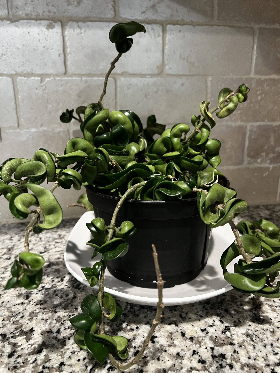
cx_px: 140
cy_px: 186
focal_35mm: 26
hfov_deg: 53.1
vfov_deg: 67.3
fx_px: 280
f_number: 1.5
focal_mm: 5.7
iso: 500
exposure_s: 1/60
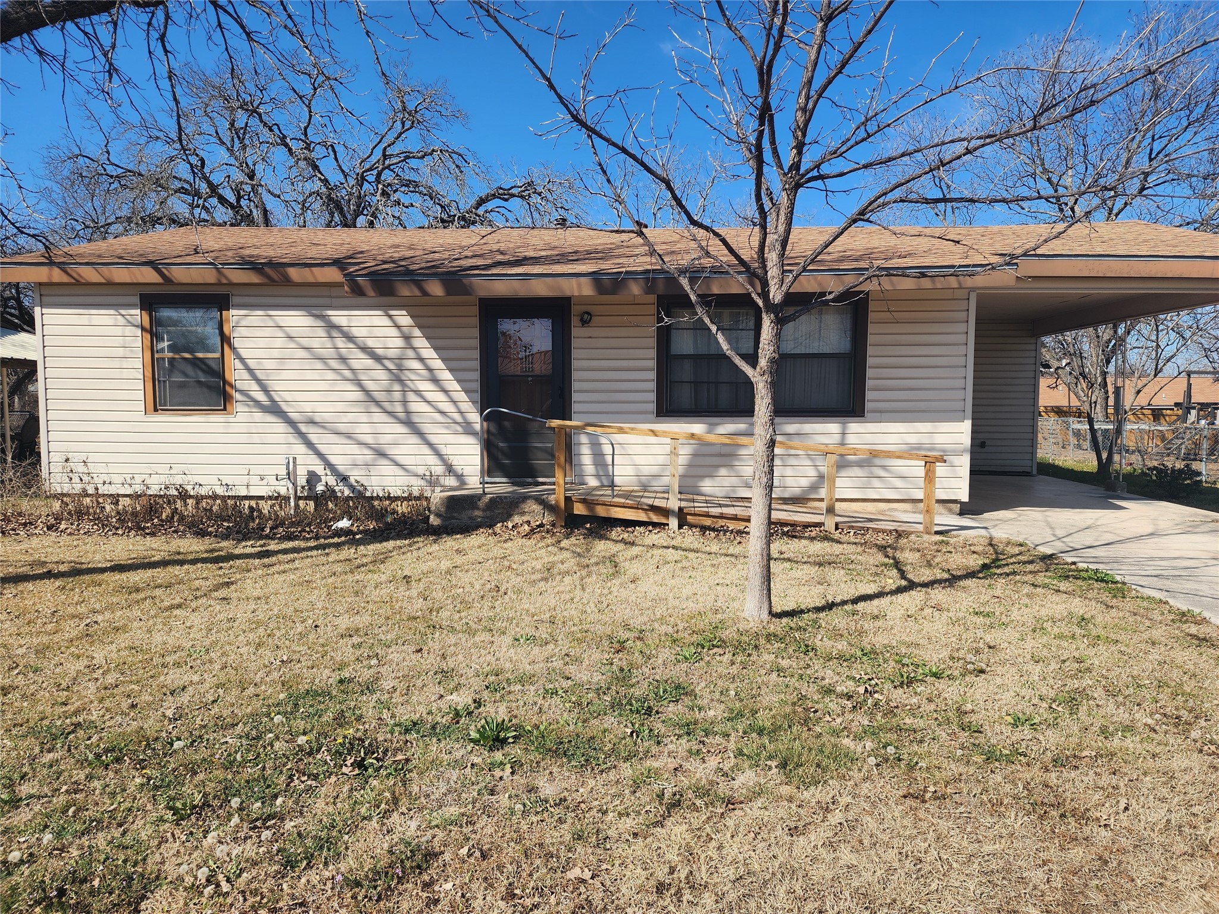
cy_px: 457
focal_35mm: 23
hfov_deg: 73.9
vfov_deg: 58.9
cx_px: 610
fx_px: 810
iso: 12
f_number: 1.8
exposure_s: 1/963
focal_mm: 6.4
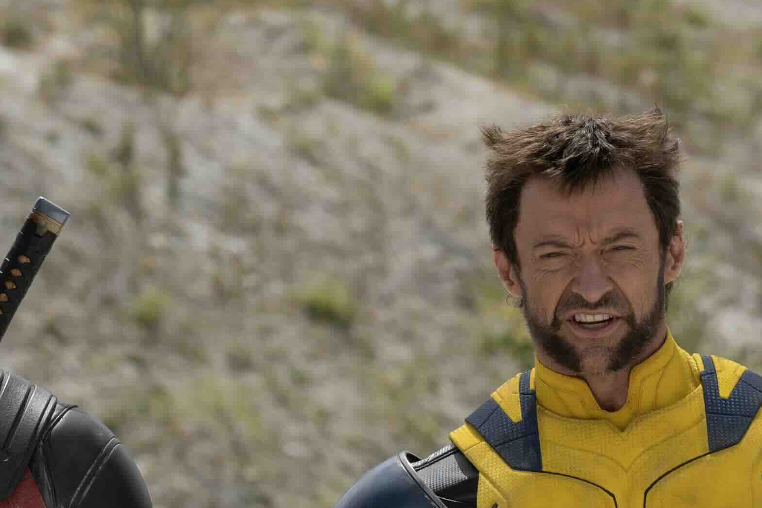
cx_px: 373
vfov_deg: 2.2
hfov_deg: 3.3
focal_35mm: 630
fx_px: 13331
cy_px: 1068
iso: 64
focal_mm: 120
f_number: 6.3
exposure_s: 1/640
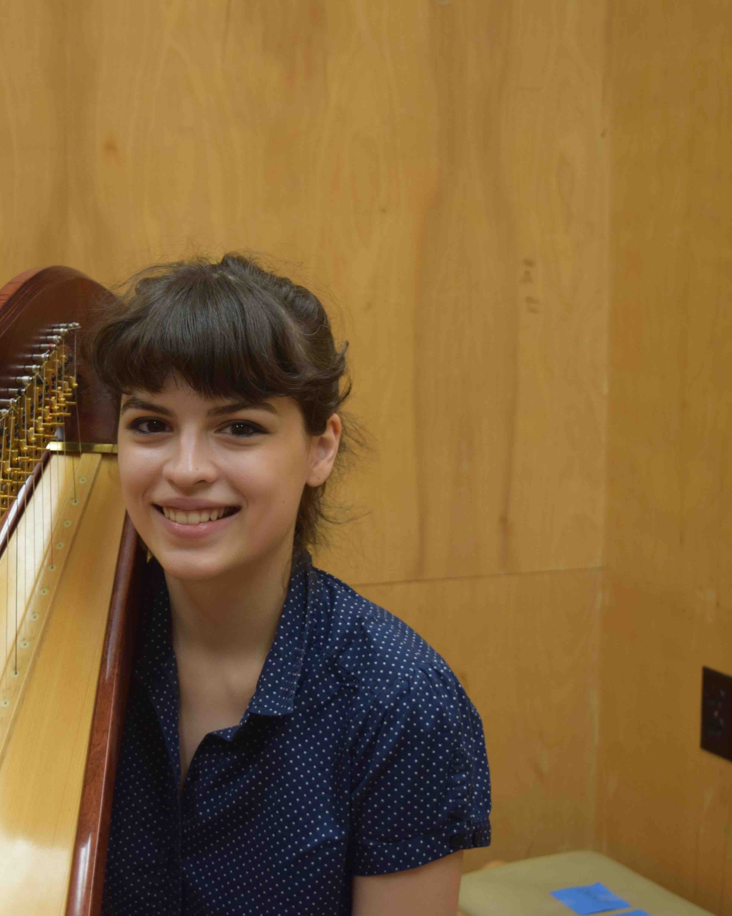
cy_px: 455
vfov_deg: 30.6
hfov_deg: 24.4
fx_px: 1671
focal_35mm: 62
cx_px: 169
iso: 560
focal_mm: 29
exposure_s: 1/60
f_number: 4.2
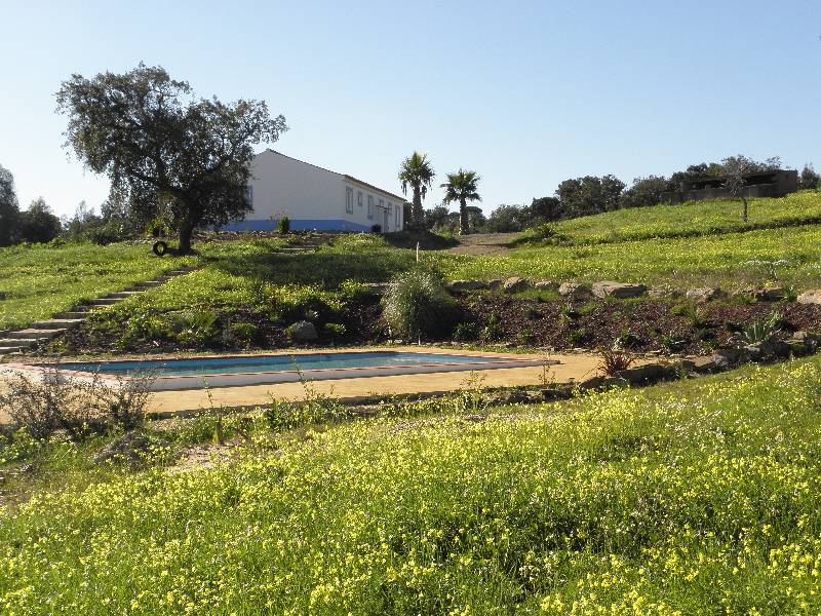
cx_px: 410
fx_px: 1210
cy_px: 308
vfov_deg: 28.6
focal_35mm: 51
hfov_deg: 37.5
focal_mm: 9.22
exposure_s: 1/250
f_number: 5.6
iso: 64
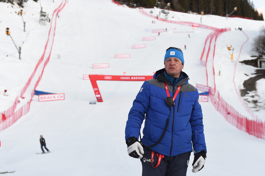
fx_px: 456
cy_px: 79
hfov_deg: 32.3
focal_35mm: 62
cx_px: 151
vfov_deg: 21.9
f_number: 4.5
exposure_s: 1/400
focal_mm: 48
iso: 1250
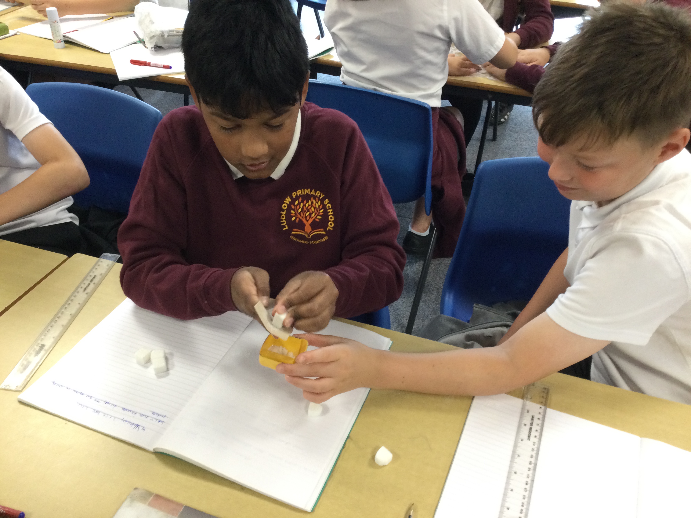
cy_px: 259
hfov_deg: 58.4
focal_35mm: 31
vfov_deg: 45.4
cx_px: 346
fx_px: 619
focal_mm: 3.3
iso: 100
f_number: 2.4
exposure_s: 1/33
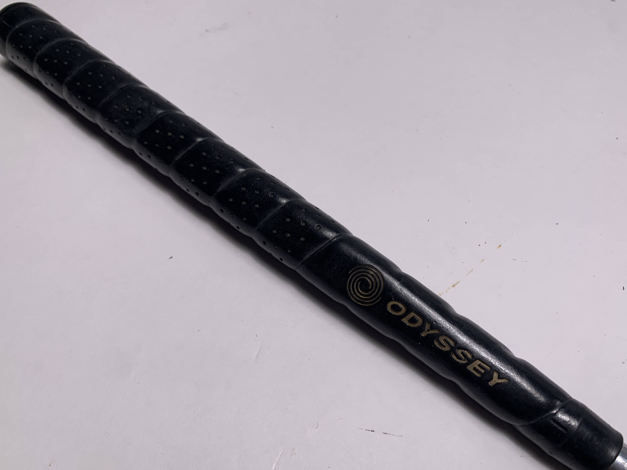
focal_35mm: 28
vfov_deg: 49.7
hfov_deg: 63.4
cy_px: 245
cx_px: 316
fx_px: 507
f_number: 1.8
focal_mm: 4.25
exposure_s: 1/410
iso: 25
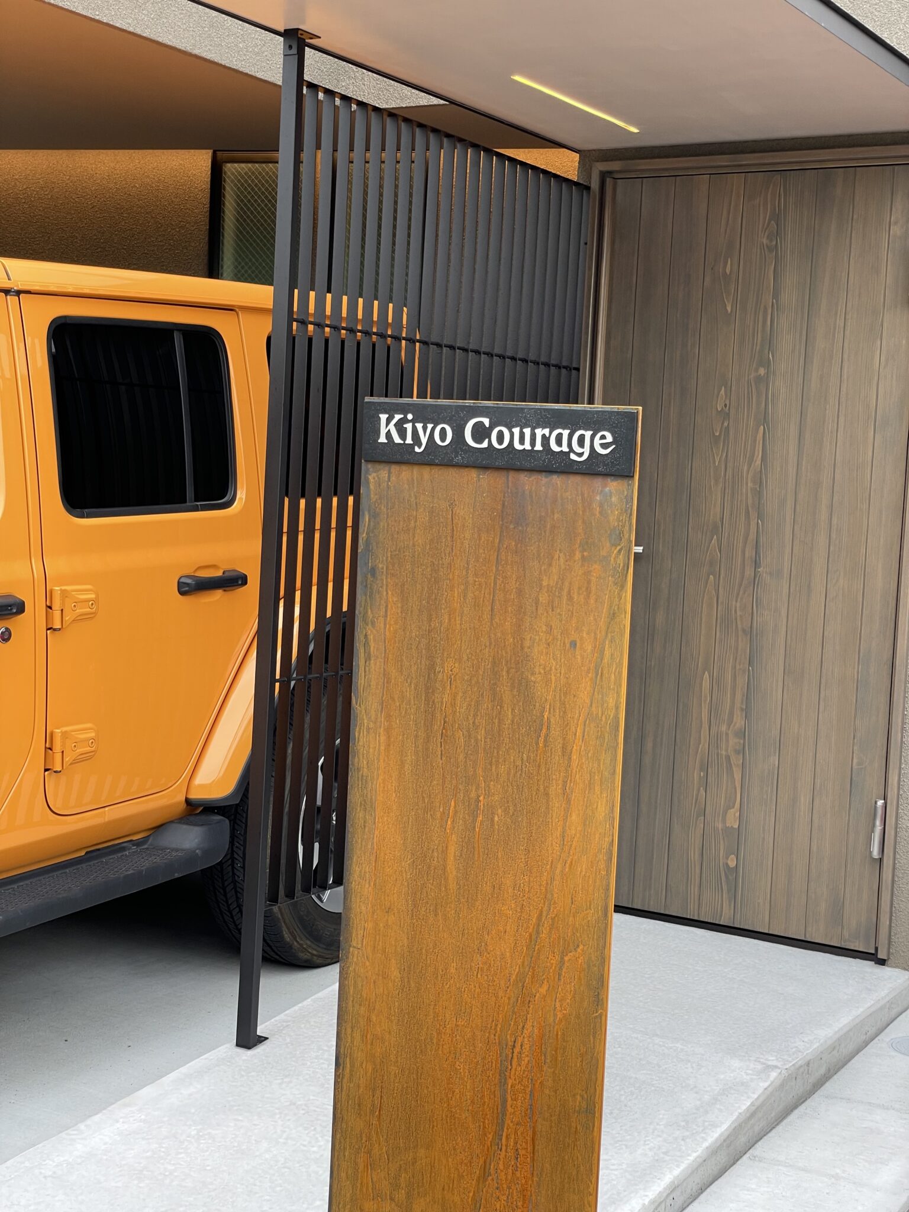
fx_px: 1821
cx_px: 454
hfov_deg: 28.0
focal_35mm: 52
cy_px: 606
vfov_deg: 36.8
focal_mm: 6
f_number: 2
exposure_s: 1/124
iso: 25
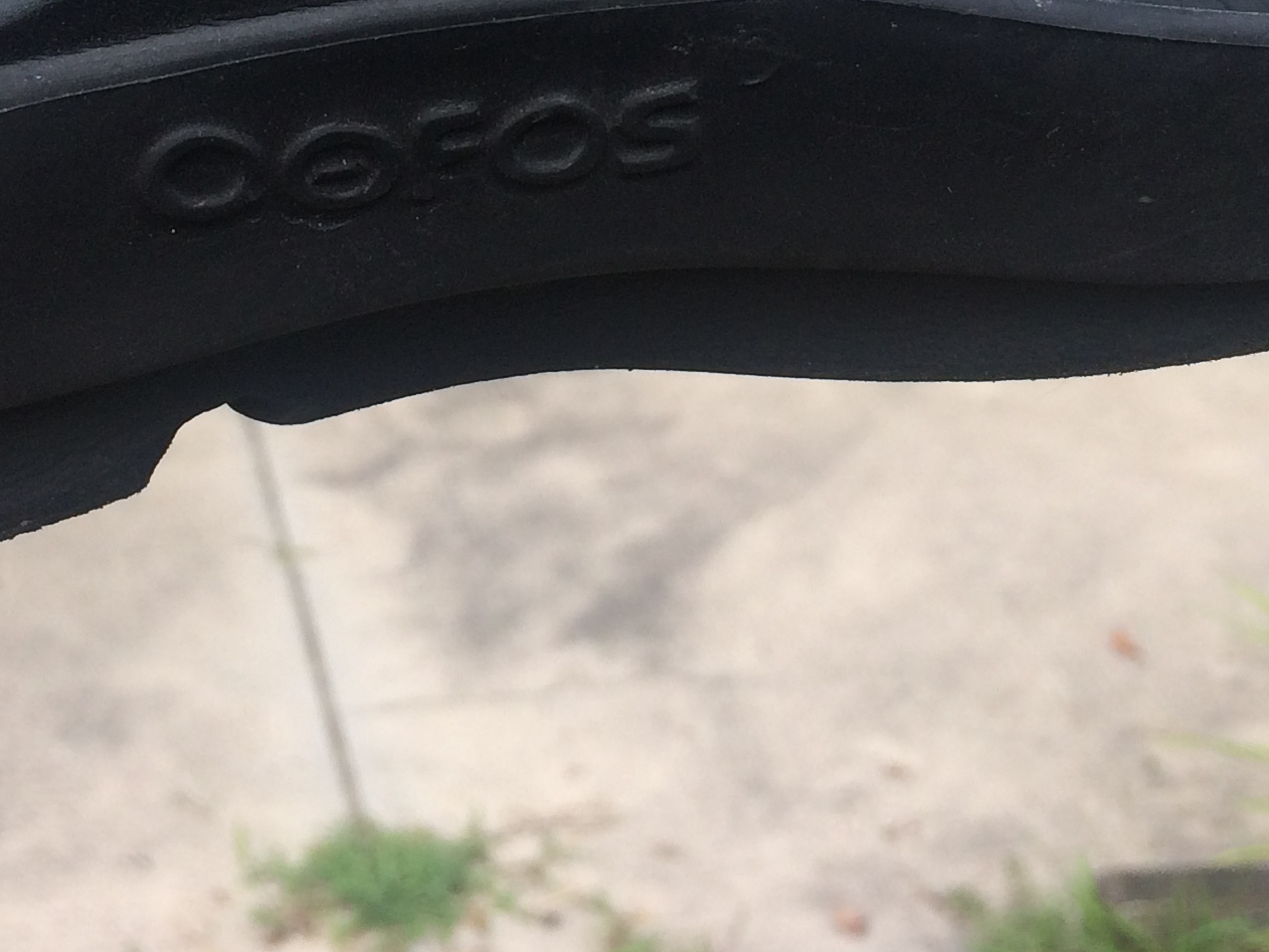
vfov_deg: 18.5
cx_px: 556
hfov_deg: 26.0
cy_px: -220
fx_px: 2750
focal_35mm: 75
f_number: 2.2
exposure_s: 1/383
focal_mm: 4.15
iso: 32
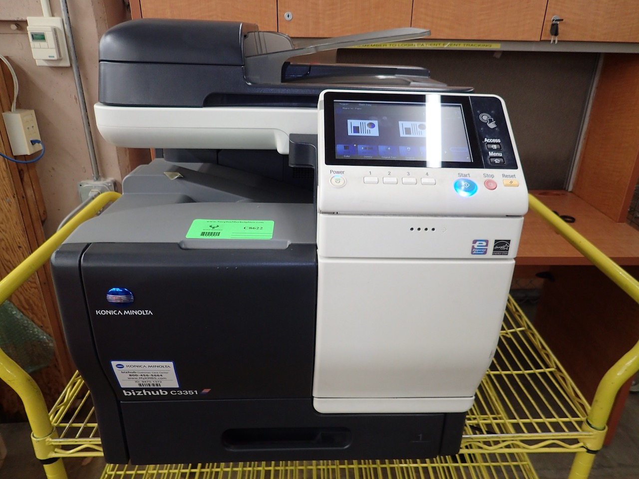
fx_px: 461
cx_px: 320
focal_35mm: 25
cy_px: 240
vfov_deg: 54.9
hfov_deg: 69.4
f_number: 2
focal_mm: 4.5
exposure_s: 1/30
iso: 200
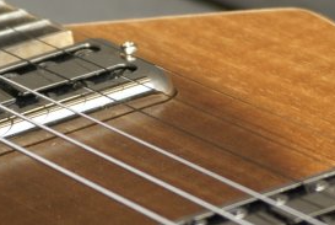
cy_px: 184
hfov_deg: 4.3
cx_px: -13
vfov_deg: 2.9
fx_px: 4454
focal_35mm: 478
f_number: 6.3
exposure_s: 1/160
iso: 100
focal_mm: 85
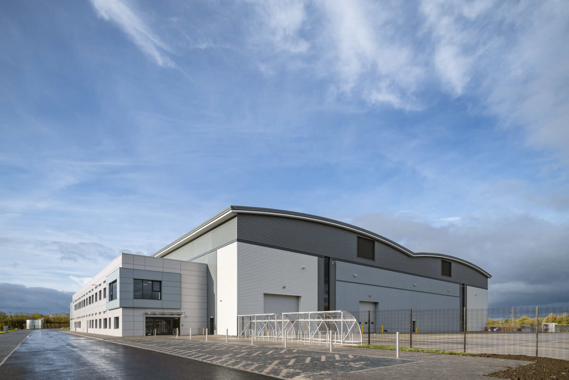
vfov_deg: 64.6
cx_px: 284
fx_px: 300
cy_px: 190
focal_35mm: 19
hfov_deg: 86.9
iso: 100
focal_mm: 19
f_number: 11
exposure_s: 1/80
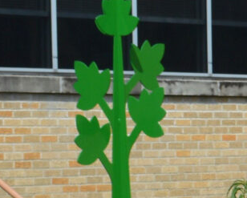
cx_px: 671
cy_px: 483
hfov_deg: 5.6
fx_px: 2393
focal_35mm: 327
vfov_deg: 4.6
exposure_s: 1/320
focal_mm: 28
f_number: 9
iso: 100
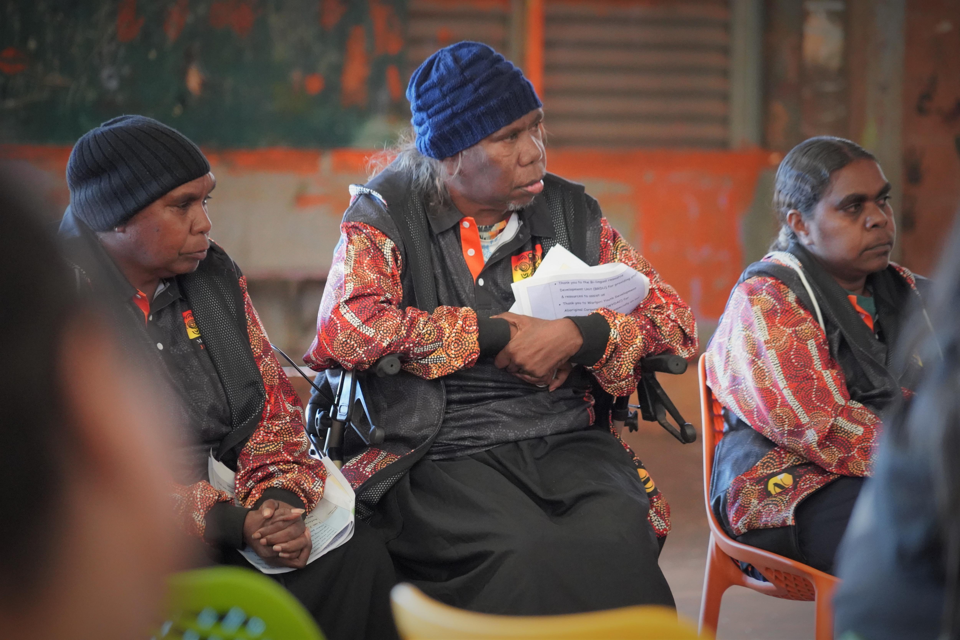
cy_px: 320
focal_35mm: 240
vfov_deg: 5.7
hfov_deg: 8.6
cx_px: 480
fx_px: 6399
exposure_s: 1/250
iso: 12800
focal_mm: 240
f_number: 6.3
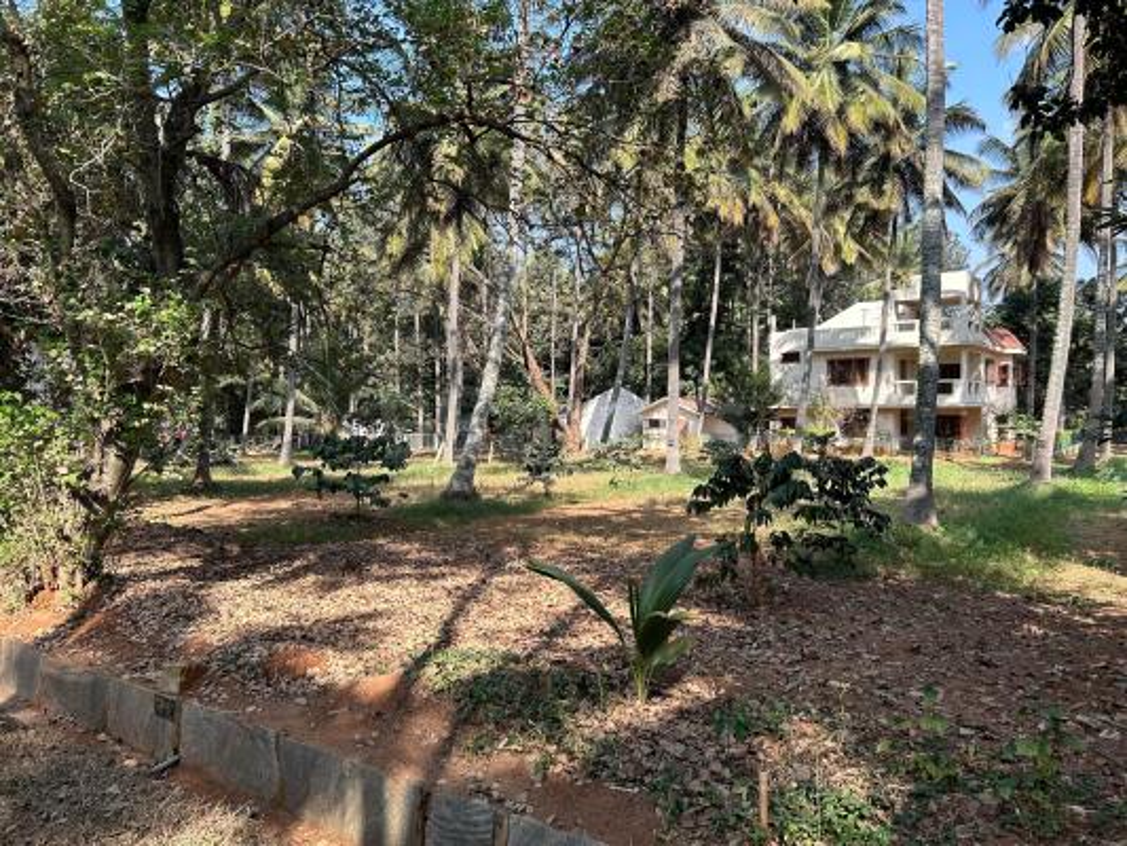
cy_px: 423
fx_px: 847
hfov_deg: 67.3
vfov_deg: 53.1
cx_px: 564
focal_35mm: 26
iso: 50
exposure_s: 1/991
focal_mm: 5.7
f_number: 1.5
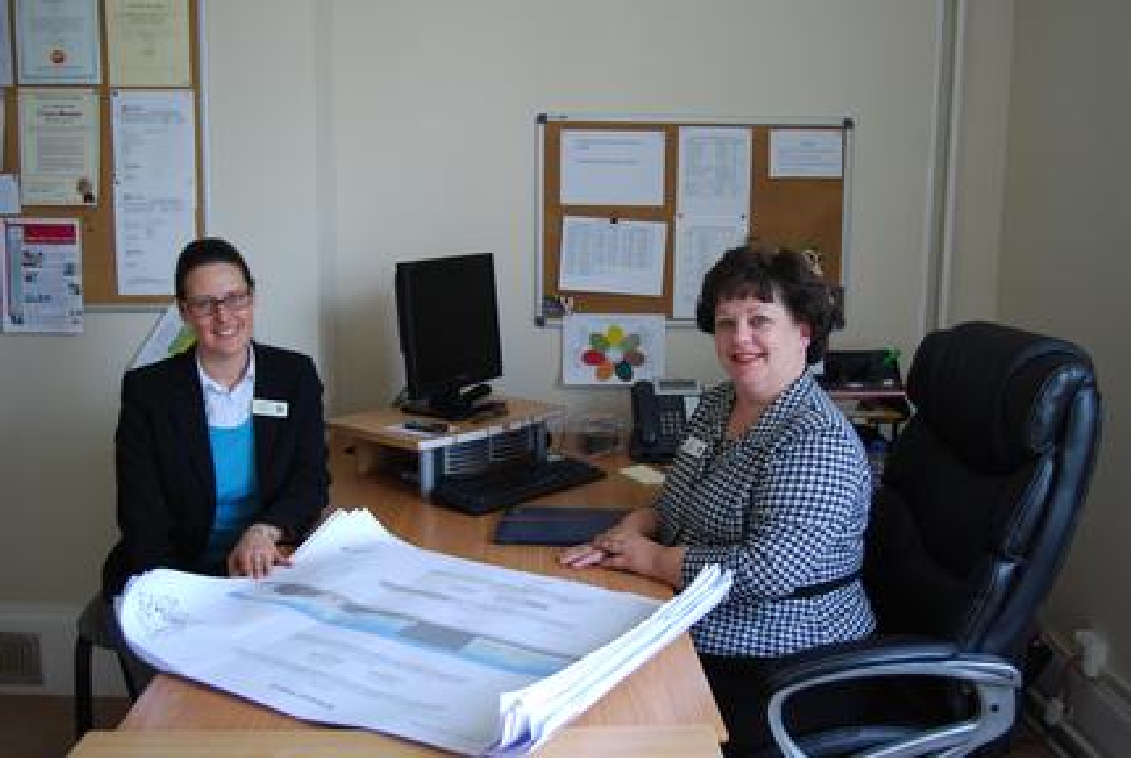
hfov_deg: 55.0
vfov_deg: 38.5
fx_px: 1085
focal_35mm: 34
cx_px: 566
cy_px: 379
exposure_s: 1/50
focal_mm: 23
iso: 200
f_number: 3.8
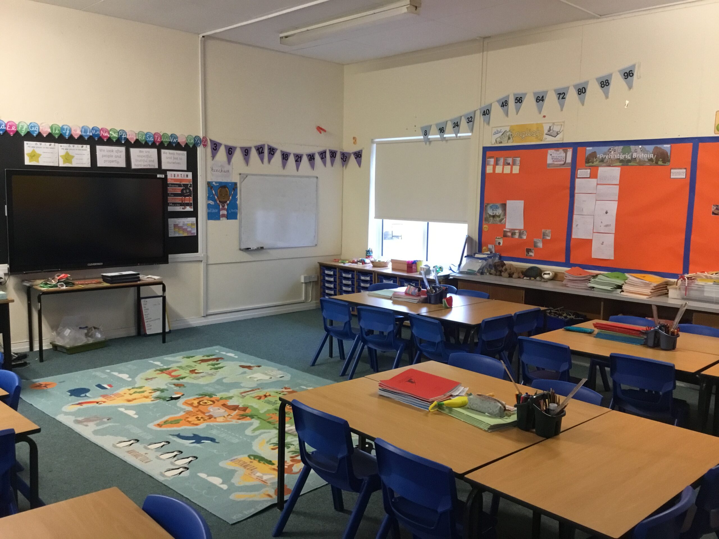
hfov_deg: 58.4
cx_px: 360
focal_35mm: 31
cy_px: 270
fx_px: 644
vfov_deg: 45.4
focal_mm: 3.3
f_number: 2.4
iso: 160
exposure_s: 1/33
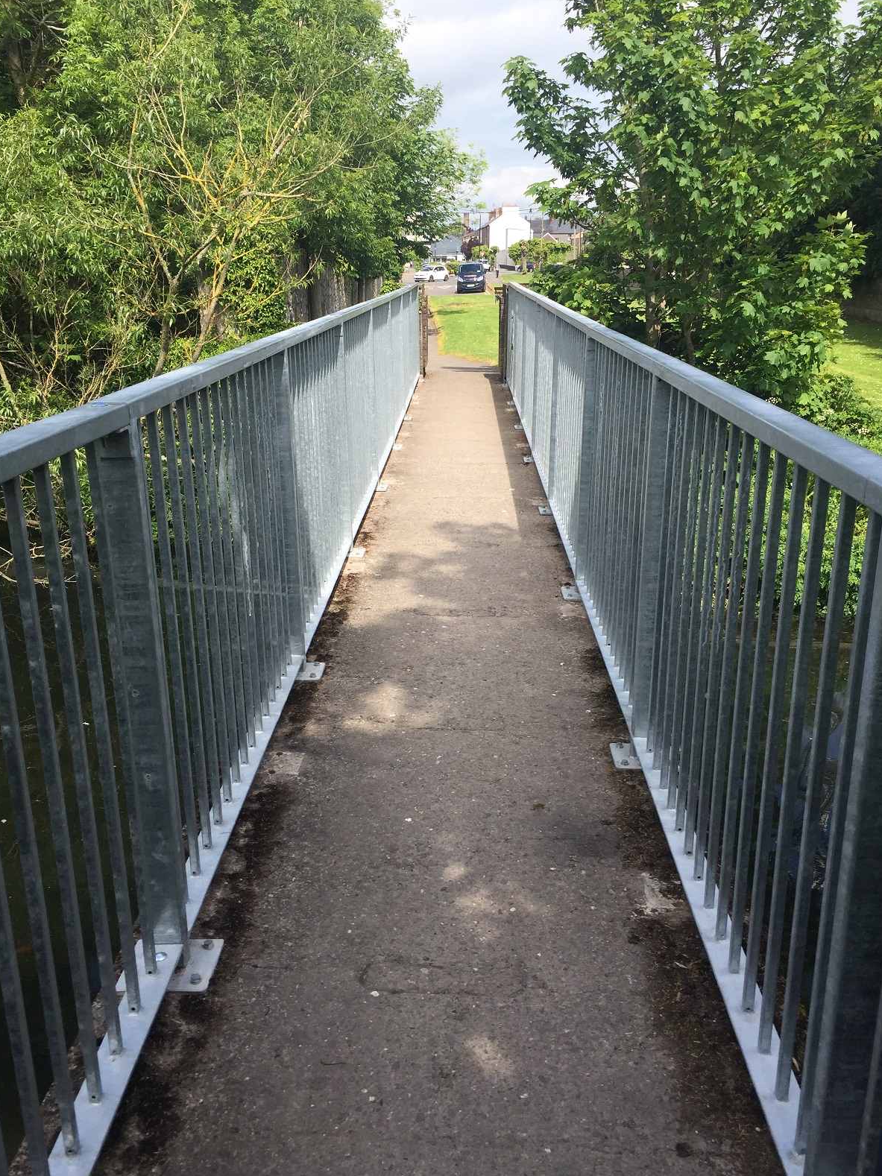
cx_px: 441
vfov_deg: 60.0
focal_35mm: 30
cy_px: 605
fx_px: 1019
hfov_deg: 46.8
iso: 32
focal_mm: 4.15
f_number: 2.2
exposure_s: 1/1041
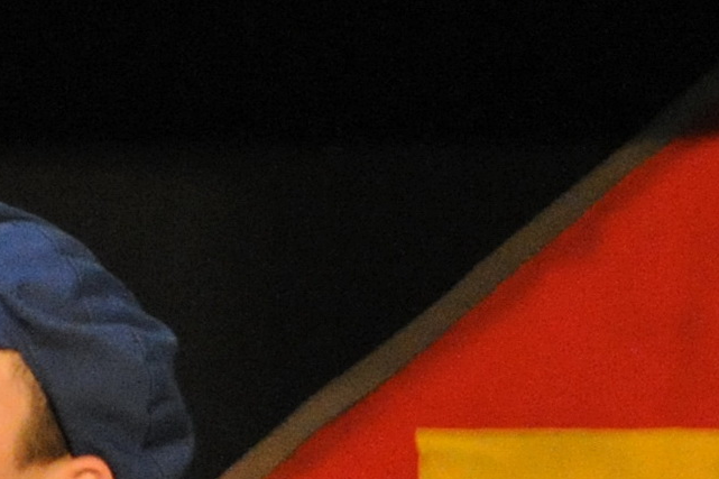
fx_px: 9084
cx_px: -1045
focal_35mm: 455
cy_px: 1077
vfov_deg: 3.0
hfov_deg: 4.4
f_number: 5
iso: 6400
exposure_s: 1/80
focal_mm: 92
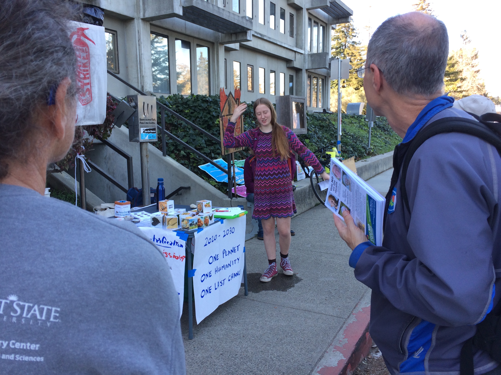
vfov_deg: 48.2
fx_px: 420
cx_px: 250
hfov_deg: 61.7
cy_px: 188
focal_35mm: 29
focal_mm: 4.15
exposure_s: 1/120
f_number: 2.2
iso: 32
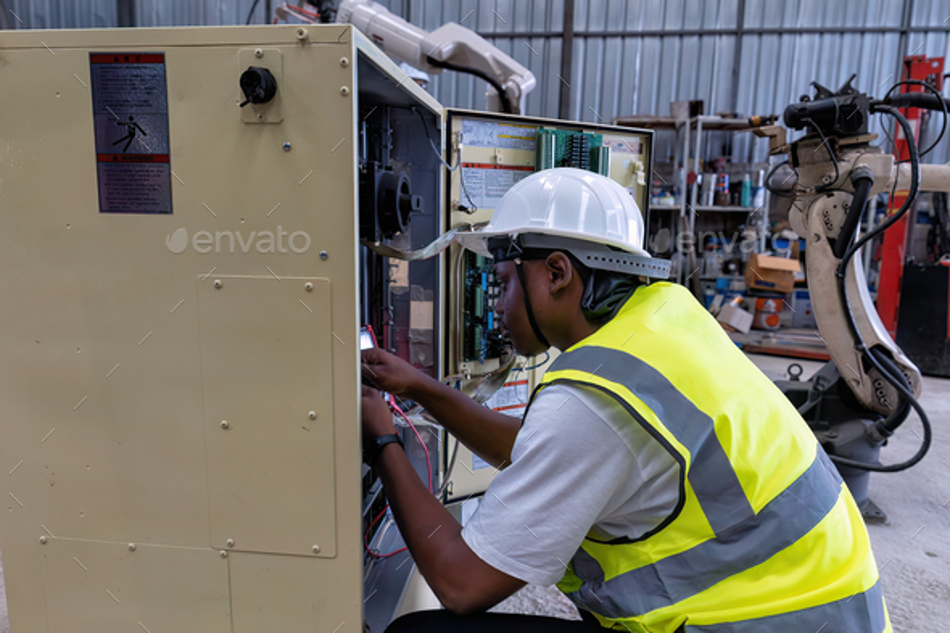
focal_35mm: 24
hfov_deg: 73.8
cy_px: 316
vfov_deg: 53.1
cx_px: 475
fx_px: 633
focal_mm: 16
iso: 160
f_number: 2.8
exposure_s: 1/125
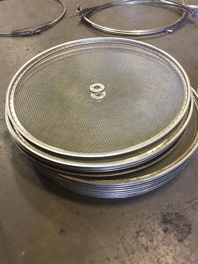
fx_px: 221
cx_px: 99
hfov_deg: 48.2
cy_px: 132
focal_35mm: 29
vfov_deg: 61.7
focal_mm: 4.15
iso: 160
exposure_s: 1/30
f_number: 2.2
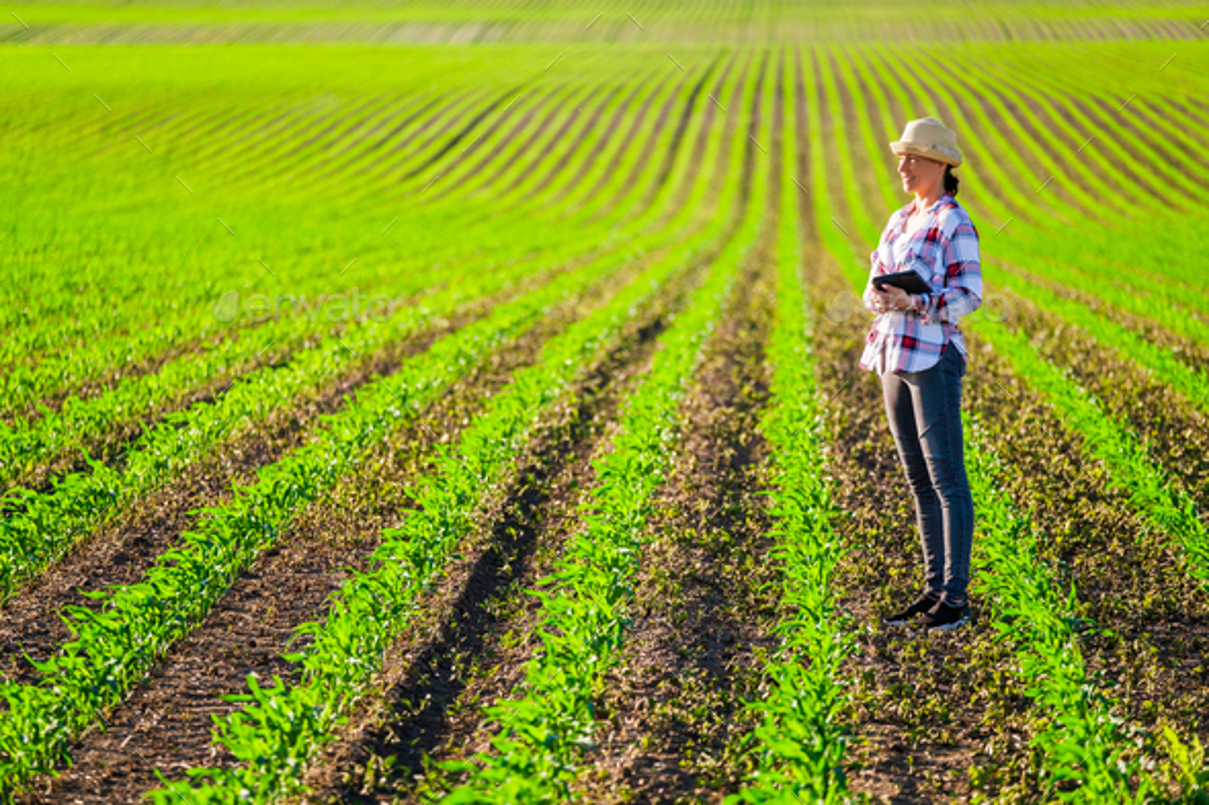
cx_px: 604
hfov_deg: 9.8
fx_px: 7050
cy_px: 402
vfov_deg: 6.5
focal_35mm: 210
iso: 160
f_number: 2.8
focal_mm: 140
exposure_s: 1/1100
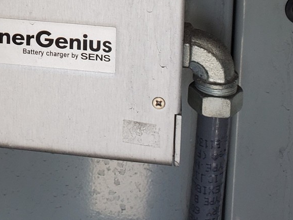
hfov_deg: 21.1
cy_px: -148
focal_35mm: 91
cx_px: 35
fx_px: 770
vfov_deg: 14.7
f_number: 2.4
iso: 64
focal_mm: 4.3
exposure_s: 1/100
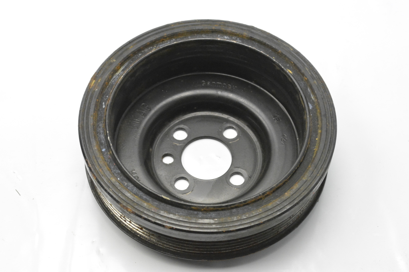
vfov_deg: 18.9
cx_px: 204
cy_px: 136
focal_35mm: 72
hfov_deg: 28.1
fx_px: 818
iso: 6400
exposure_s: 1/400
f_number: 10
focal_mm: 48
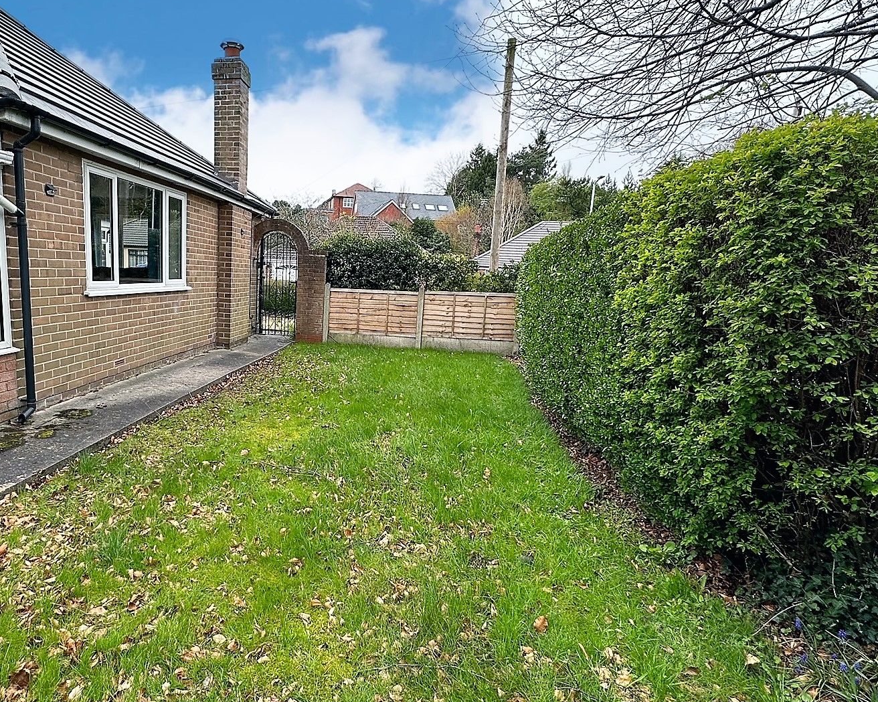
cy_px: 359
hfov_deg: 76.3
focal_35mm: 21
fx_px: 546
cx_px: 332
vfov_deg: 65.5
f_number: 2.2
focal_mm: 2.22
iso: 40
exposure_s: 1/131
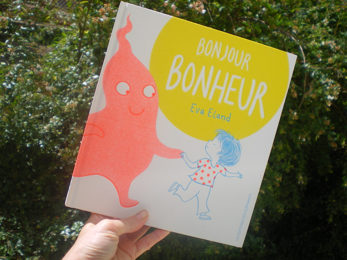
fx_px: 381
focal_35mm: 38
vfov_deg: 37.7
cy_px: 130
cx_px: 174
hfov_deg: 49.0
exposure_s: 1/400
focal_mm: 6.3
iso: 64
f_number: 3.1
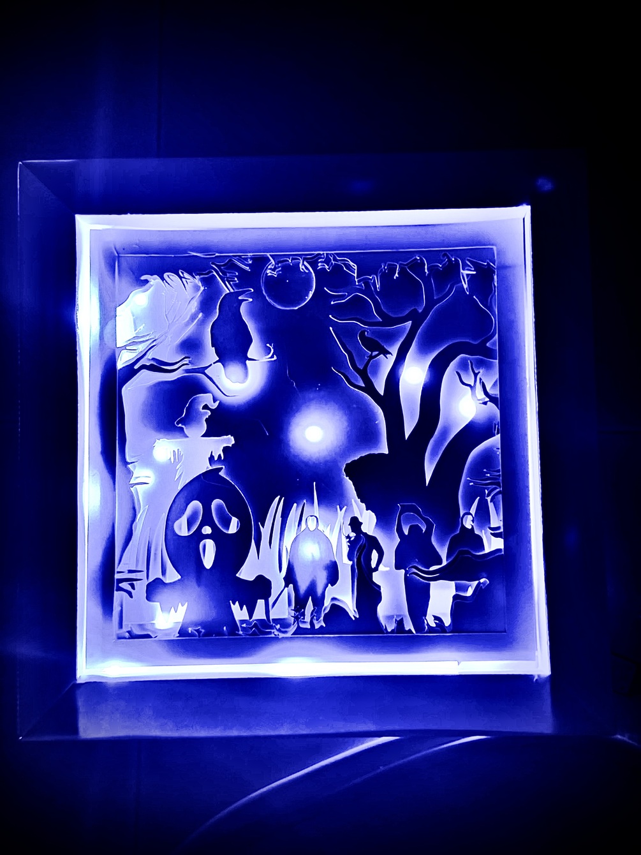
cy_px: 428
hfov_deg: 30.3
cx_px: 320
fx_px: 1185
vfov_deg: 39.7
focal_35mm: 48
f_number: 1.78
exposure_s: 1/15
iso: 250
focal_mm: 6.76
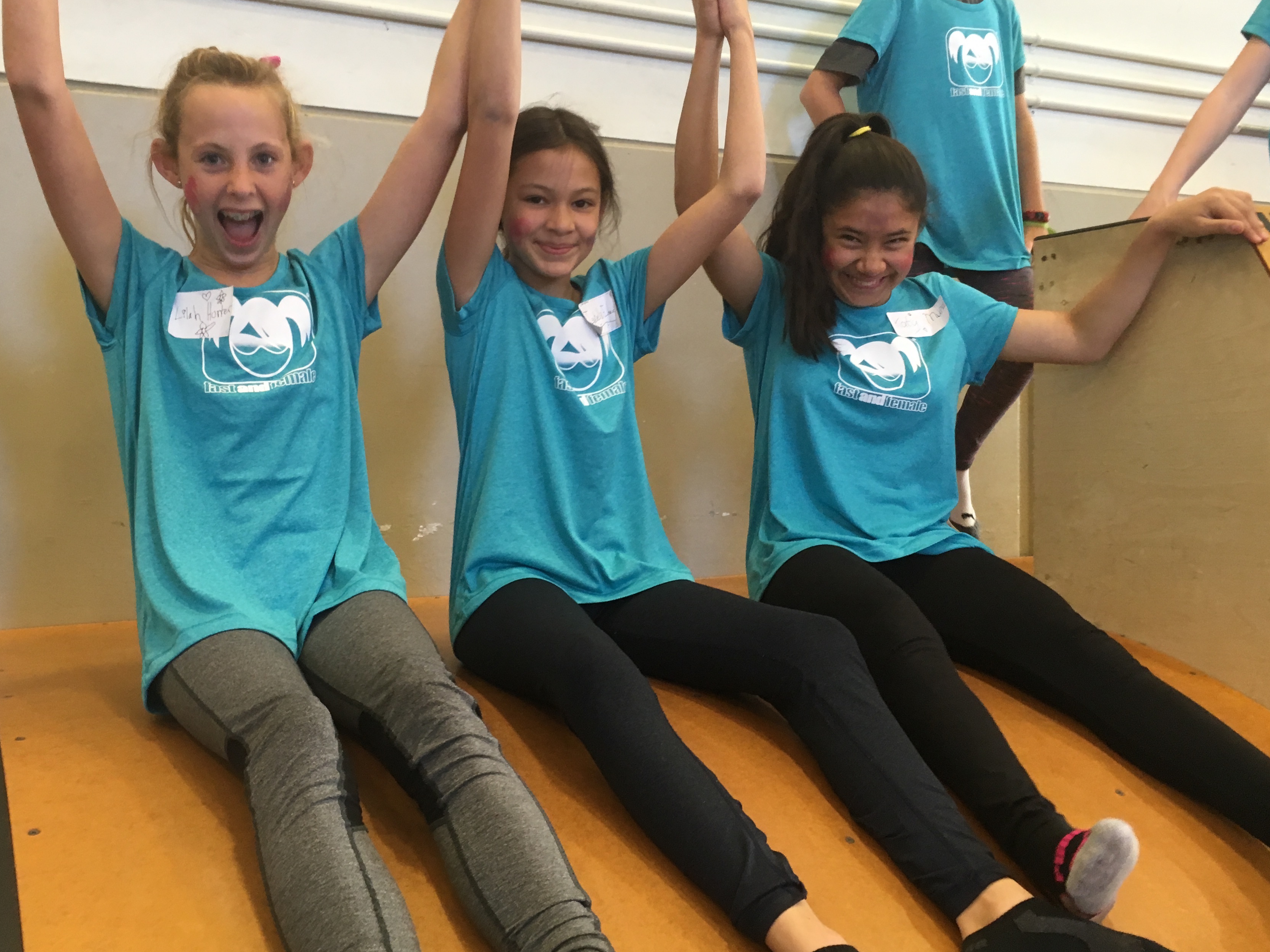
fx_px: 1284
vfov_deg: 40.7
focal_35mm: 35
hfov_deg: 52.6
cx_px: 591
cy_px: 458
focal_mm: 4.15
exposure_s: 1/30
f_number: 2.2
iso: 80
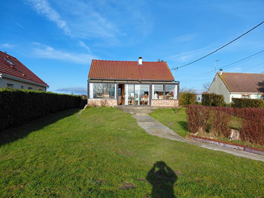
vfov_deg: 54.9
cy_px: 99
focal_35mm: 25
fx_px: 191
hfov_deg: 69.4
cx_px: 132
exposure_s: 1/2528
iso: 50
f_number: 1.8
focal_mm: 4.69
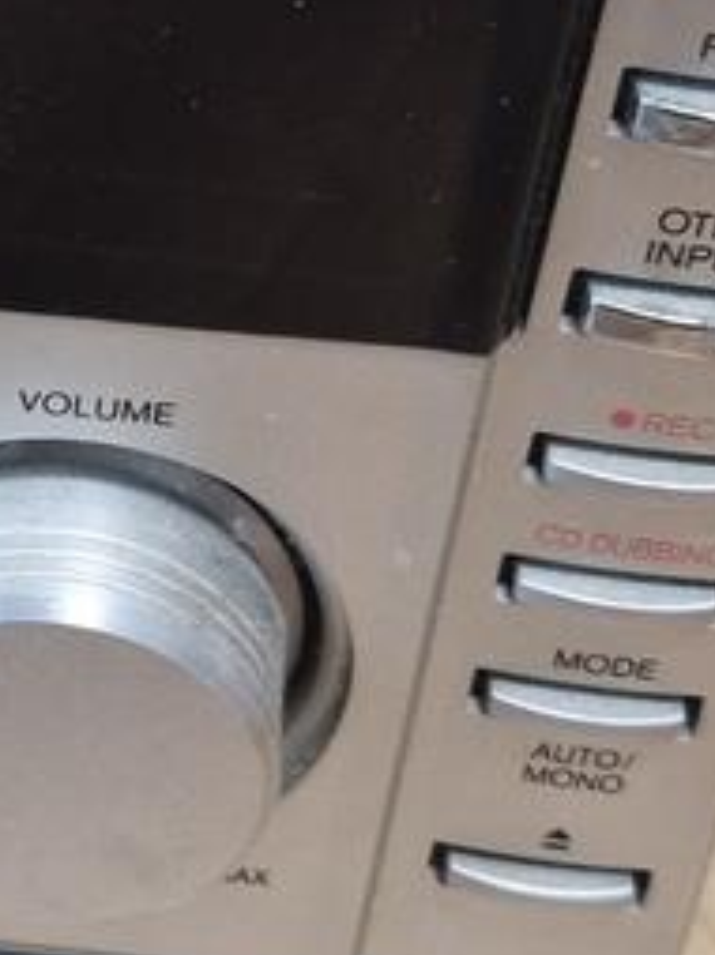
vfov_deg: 16.9
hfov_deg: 12.3
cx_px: -286
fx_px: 3200
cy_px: 263
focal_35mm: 116
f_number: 1.8
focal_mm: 5.54
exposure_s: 1/60
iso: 80
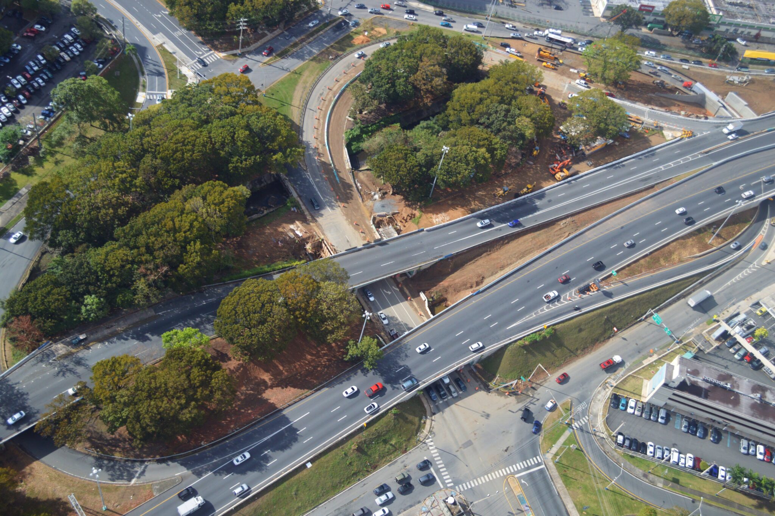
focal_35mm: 39
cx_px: 388
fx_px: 839
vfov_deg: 34.2
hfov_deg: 49.6
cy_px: 258
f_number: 4.2
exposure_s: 1/640
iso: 400
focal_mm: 26
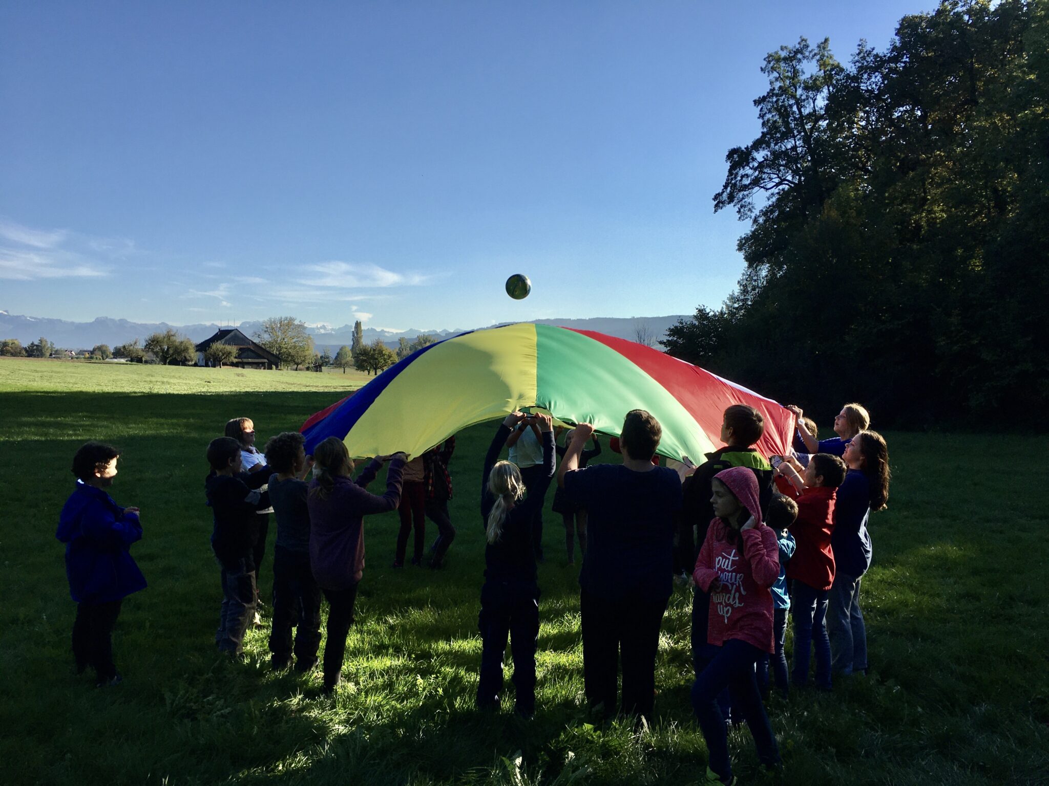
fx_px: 879
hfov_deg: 61.7
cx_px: 524
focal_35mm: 29
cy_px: 393
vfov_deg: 48.2
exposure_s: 1/1068
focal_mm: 4.15
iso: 25
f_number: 2.2
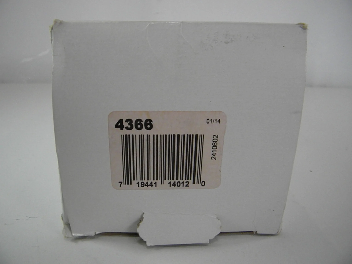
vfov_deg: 49.7
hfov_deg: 63.4
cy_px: 132
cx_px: 176
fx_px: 285
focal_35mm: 28
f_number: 7
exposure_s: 1/333
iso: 720
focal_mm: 5
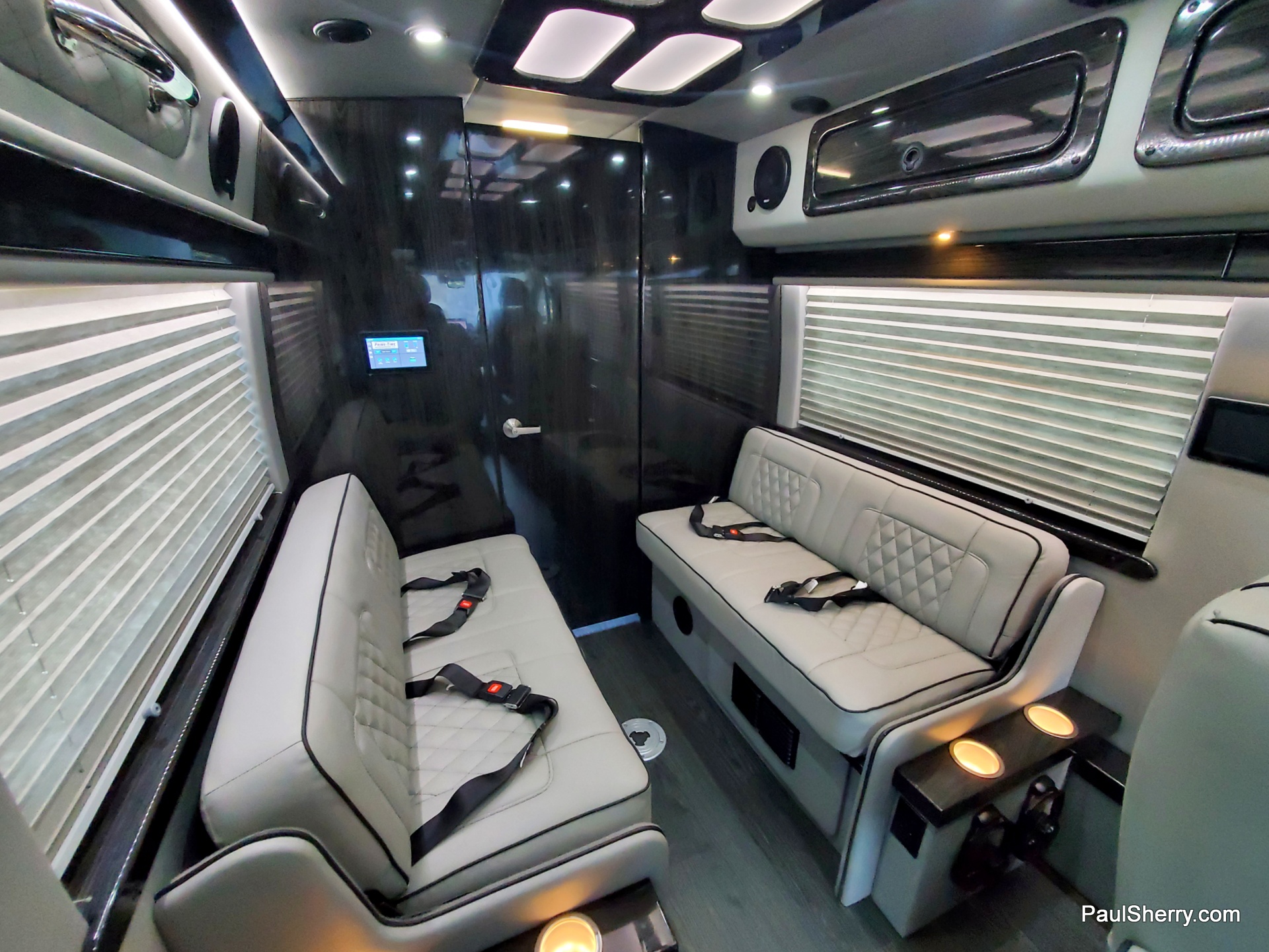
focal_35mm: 13
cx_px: 634
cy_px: 476
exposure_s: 1/60
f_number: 2.2
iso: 500
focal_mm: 1.8
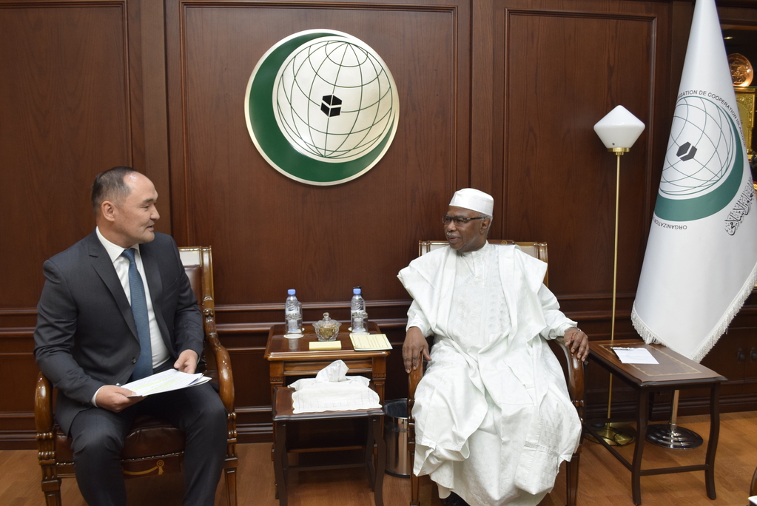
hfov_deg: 61.9
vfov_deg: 43.7
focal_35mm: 30
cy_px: 253
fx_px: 631
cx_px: 378
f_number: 5
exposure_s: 1/100
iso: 800
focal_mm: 20
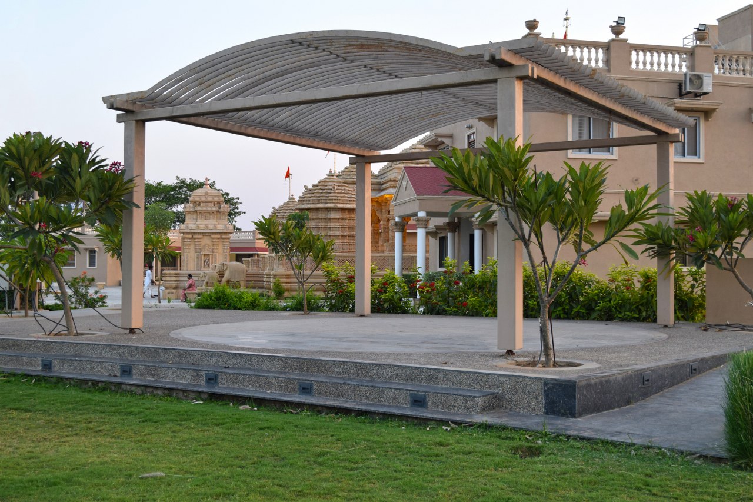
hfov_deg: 43.6
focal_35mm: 45
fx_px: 941
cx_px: 376
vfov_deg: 29.9
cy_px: 251
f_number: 6.3
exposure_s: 1/125
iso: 400
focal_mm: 30
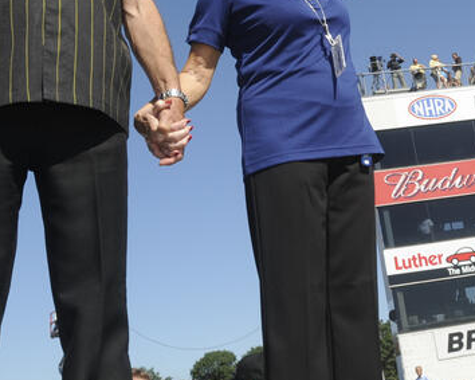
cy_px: 12
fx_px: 759
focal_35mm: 54
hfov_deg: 34.2
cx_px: 342
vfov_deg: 26.8
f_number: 13
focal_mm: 17
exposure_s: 1/250
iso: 200
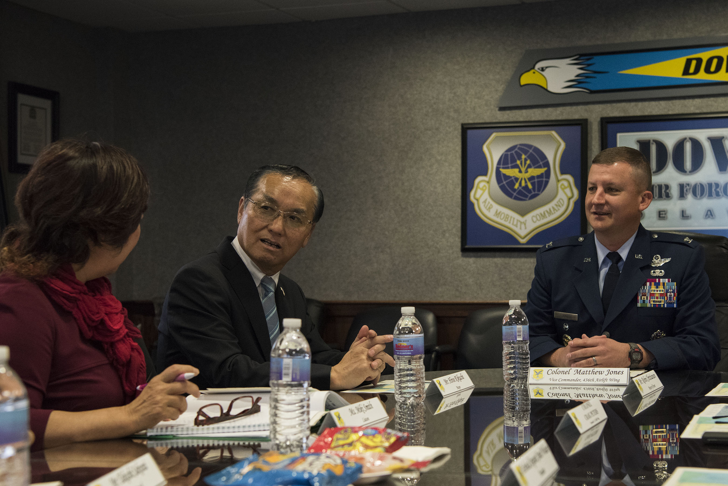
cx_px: 364
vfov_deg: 28.1
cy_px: 243
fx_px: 971
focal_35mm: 48
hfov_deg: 41.1
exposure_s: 1/125
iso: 3200
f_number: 4.5
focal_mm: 48
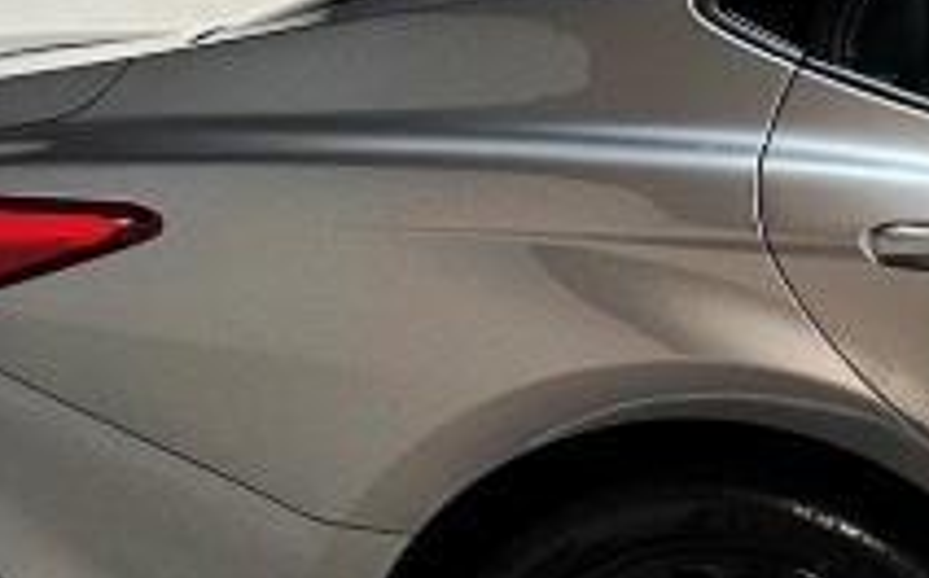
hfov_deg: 14.6
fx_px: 3111
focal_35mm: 123
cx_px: 1740
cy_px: 880
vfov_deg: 10.3
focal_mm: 6.86
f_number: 1.78
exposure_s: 1/60
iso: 320
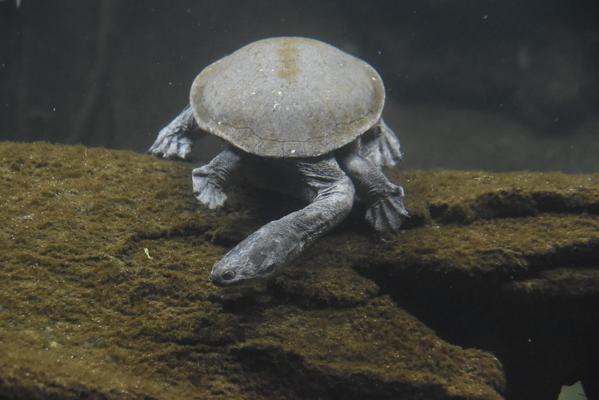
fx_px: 1998
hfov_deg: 17.0
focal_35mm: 120
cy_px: 200
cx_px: 300
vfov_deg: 11.4
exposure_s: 1/100
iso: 2500
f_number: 5.3
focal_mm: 80
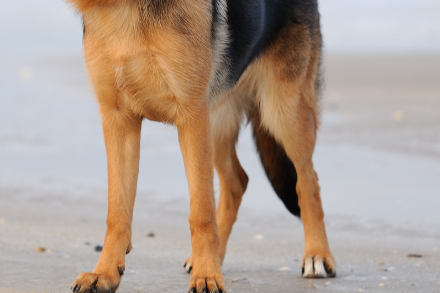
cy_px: 30
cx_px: 75
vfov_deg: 3.4
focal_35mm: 403
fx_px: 4926
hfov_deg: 5.1
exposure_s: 1/400
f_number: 3.2
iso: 200
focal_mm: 190
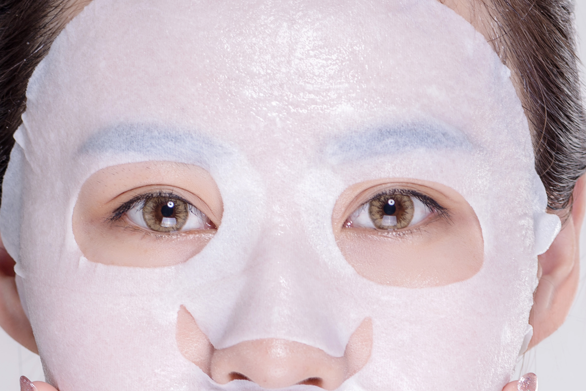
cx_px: 282
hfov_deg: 6.2
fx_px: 5437
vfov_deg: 4.1
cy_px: 396
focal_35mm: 334
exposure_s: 1/125
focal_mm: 105
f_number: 8
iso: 64
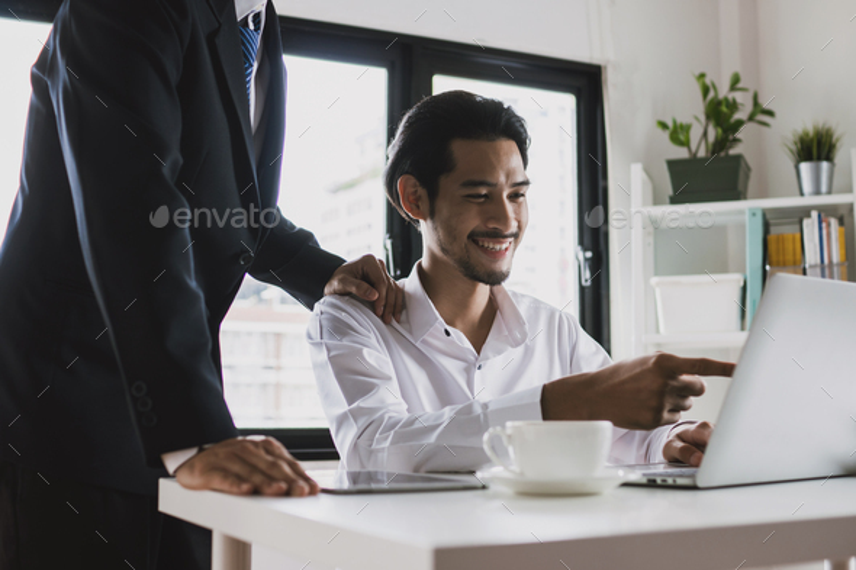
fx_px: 1070
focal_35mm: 45
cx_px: 428
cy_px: 285
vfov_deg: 29.8
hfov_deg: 43.6
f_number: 2.5
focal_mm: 30
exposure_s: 1/125
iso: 160
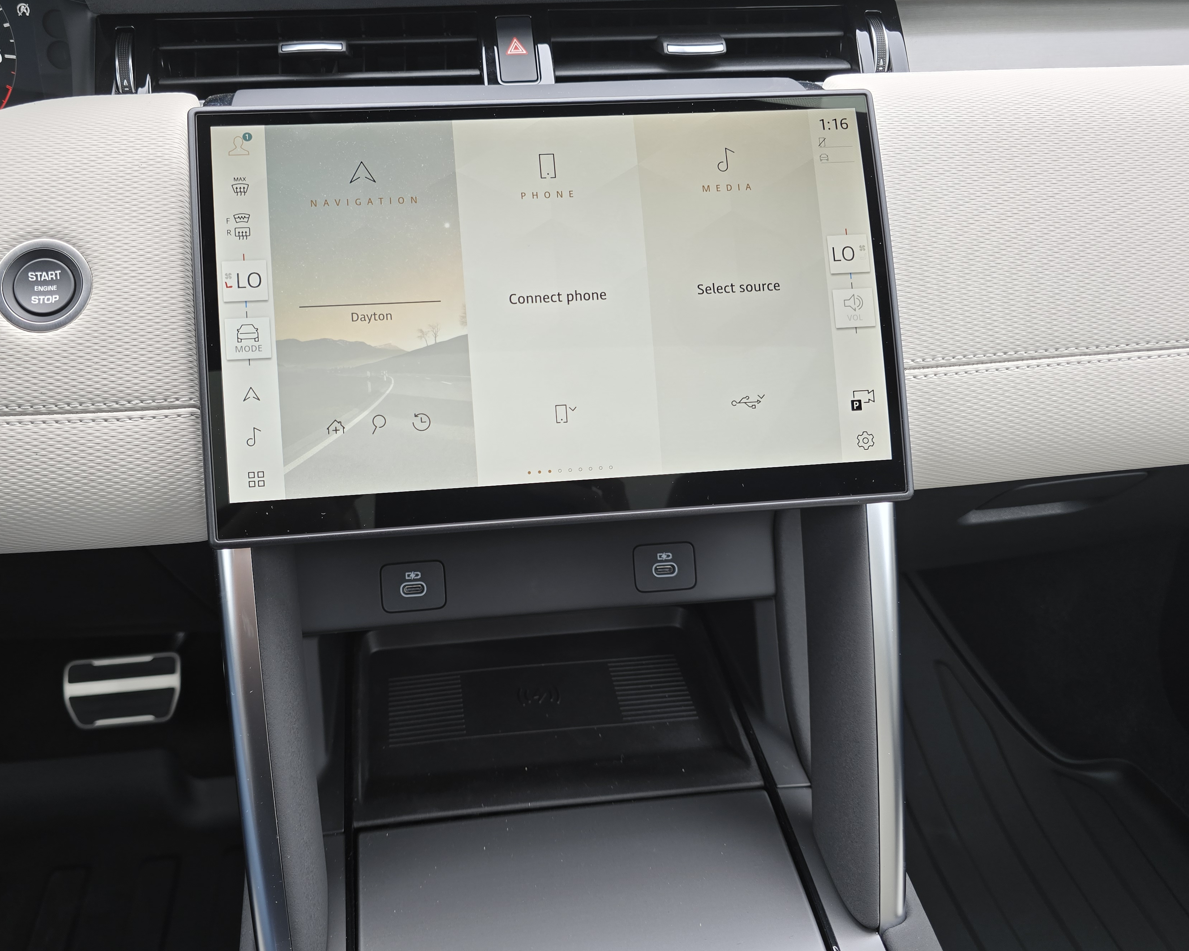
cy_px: 488
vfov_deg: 53.2
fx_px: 950
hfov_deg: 63.8
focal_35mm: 27
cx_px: 522
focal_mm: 6.3
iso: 16
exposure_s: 1/64.9
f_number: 1.7
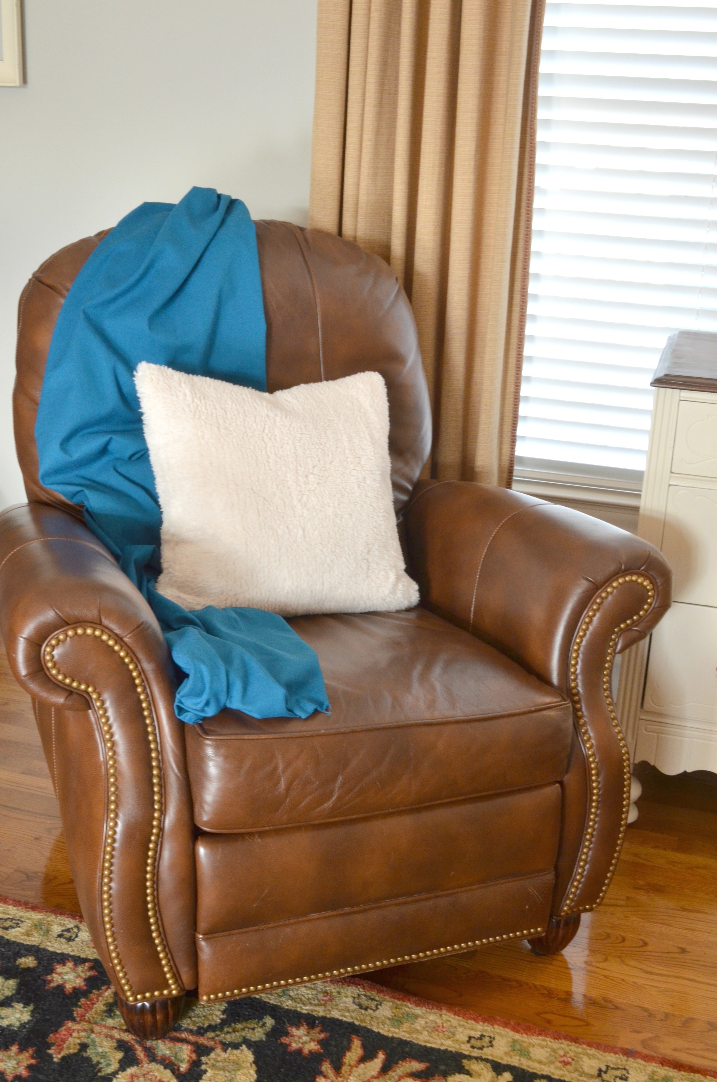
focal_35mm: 42
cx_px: 358
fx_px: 1260
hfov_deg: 31.8
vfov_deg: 46.5
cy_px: 541
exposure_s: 1/4
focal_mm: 28
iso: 800
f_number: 18
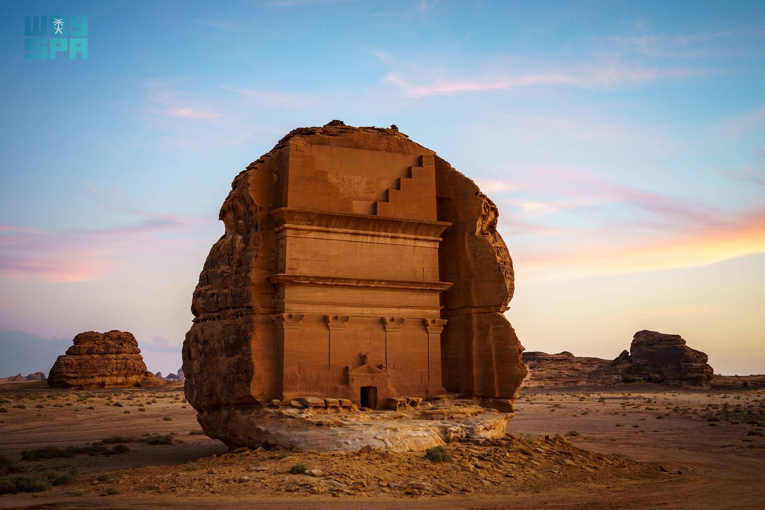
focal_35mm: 45
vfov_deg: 29.9
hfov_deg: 43.6
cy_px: 255
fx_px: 956
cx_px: 382
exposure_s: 1/8
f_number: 5.6
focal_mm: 45
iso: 100
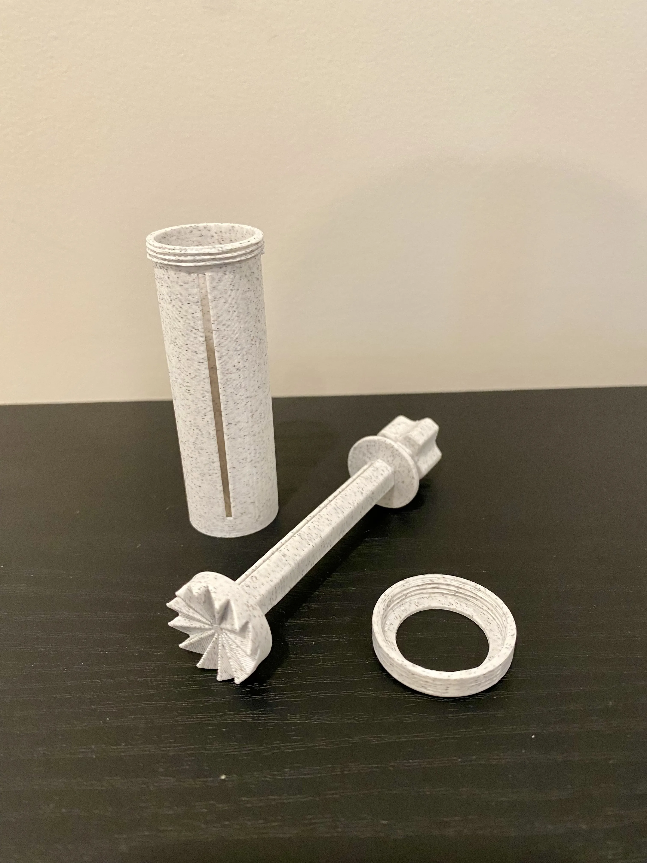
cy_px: 432
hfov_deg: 53.1
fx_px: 648
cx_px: 324
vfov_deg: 67.3
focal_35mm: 26
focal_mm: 4.25
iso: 250
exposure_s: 1/60
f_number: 1.8
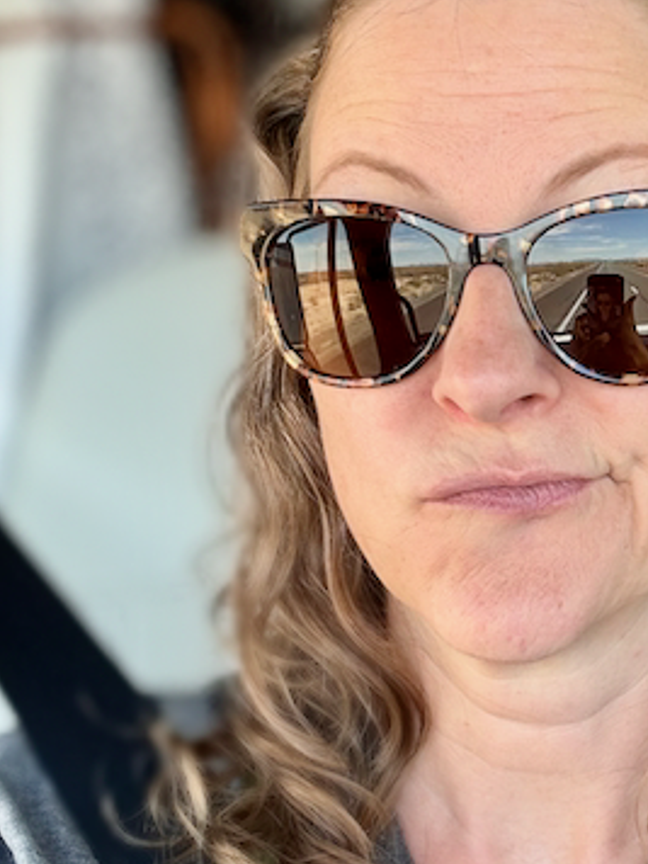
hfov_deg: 26.4
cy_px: 471
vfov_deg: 35.5
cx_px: 551
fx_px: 1348
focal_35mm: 54
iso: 50
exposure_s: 1/121
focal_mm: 2.69
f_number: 1.9
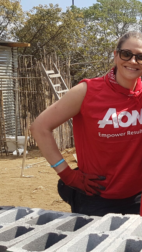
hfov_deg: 18.2
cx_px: 234
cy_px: 122
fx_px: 375
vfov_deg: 37.2
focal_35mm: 56
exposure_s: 1/1324
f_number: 1.7
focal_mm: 4.2
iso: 40
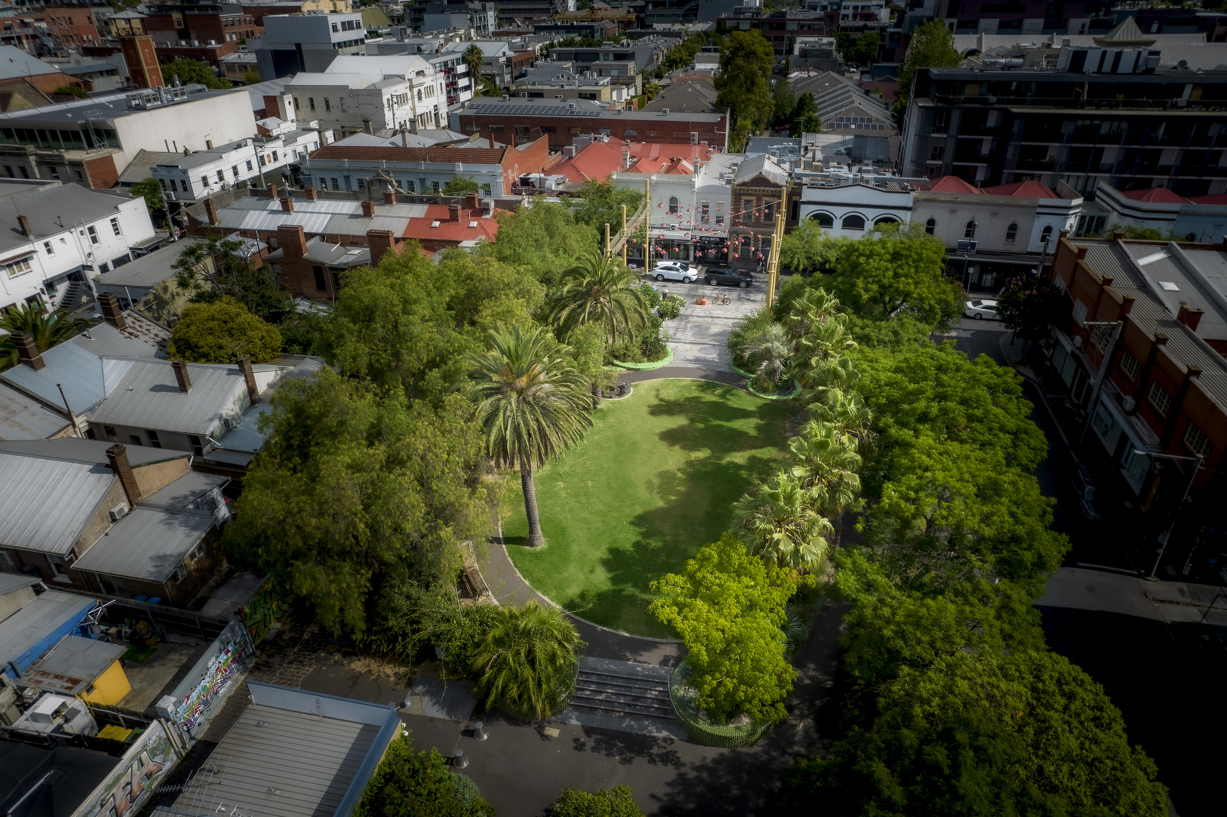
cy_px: 408
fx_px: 750
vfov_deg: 57.2
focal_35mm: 22
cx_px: 614
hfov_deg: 78.6
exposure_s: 1/1000
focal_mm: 8.38
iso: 100
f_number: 2.8
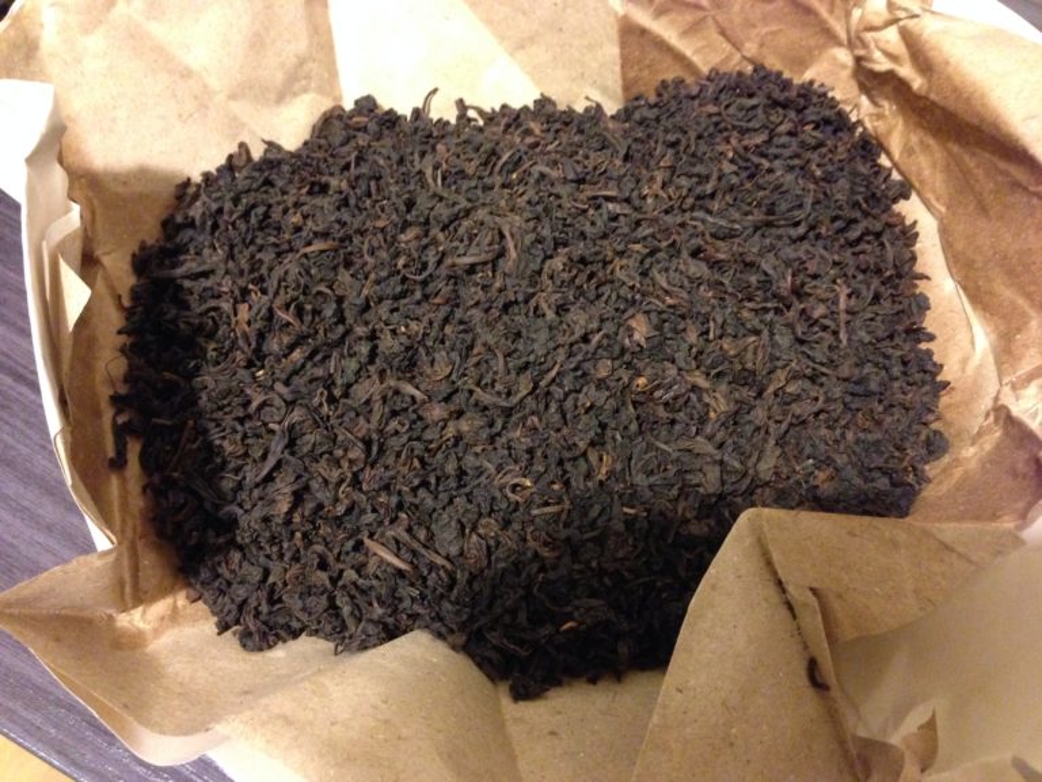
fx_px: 993
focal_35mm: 33
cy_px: 391
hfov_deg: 55.4
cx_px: 521
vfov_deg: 42.9
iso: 640
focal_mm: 4.12
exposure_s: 1/15
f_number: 2.4
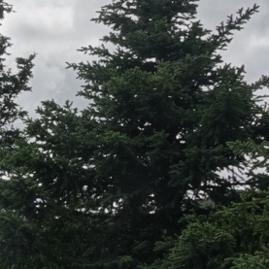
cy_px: 233
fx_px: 1354
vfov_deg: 11.3
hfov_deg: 10.1
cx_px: -353
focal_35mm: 154
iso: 100
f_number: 8
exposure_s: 1/250
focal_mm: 11.26
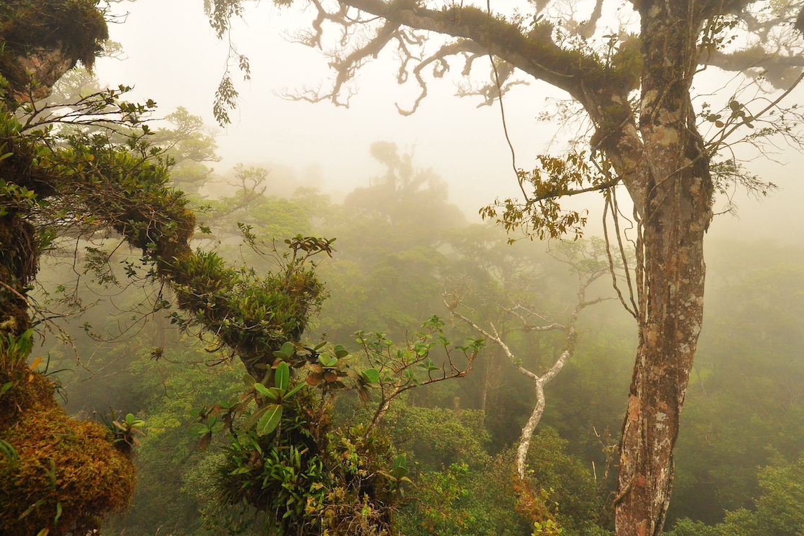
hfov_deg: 96.7
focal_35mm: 16
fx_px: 357
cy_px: 253
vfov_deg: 73.7
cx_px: 391
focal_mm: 10
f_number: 7.1
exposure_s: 1/200
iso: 800
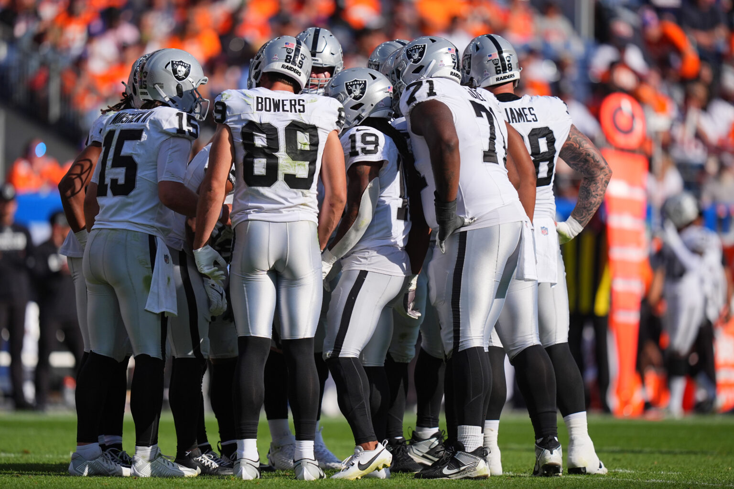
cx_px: 367
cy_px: 244
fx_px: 8155
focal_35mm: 400
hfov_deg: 5.2
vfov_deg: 3.4
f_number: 3.2
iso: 400
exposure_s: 1/10000
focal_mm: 400
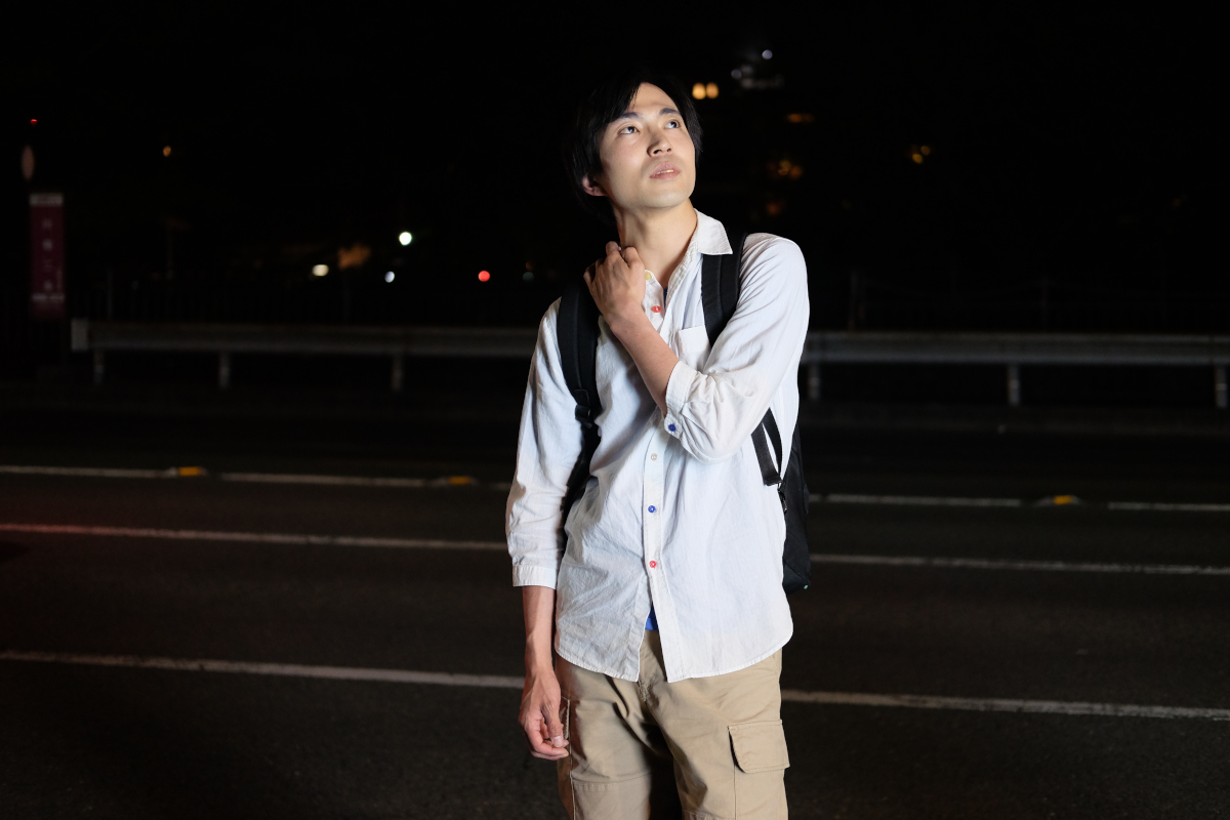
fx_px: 1811
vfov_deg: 25.5
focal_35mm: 53
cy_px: 410
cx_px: 615
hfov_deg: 37.5
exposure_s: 1/75
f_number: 2
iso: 1250
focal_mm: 35
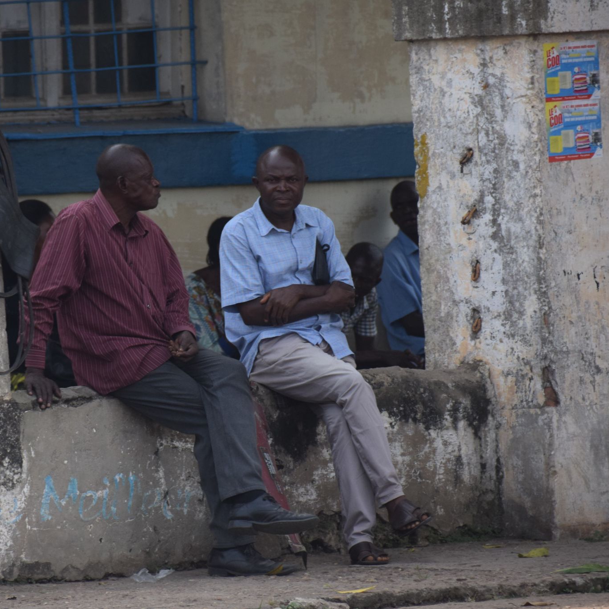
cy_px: 304
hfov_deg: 3.5
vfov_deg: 3.5
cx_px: 185
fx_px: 9912
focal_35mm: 498
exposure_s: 1/1000
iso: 720
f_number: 5.6
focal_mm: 260
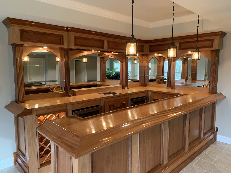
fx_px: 174
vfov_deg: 53.1
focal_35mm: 26
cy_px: 86
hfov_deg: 67.3
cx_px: 116
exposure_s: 1/60
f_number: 1.8
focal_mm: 4.25
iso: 320
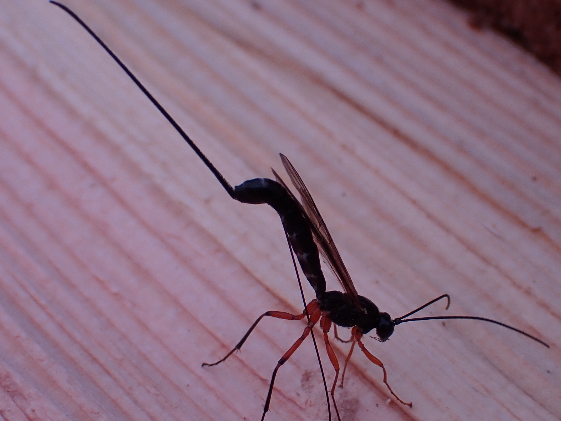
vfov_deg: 15.2
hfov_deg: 20.2
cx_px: 338
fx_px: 1572
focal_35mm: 97
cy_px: 263
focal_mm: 11.09
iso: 100
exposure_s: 1/640
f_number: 5
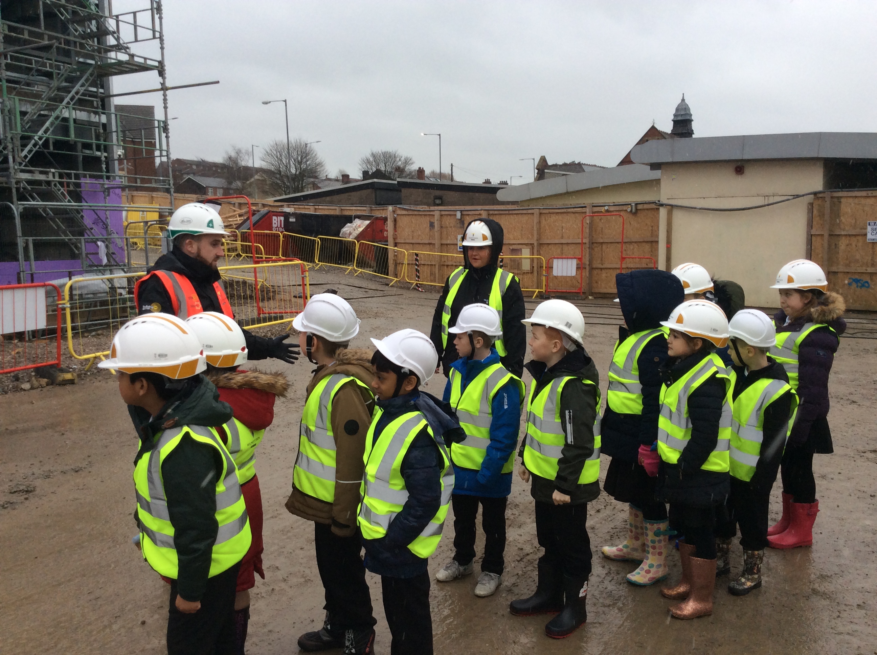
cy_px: 328
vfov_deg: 44.1
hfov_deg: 56.9
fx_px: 810
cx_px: 438
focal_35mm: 32
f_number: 2.4
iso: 32
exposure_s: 1/228
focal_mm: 3.3
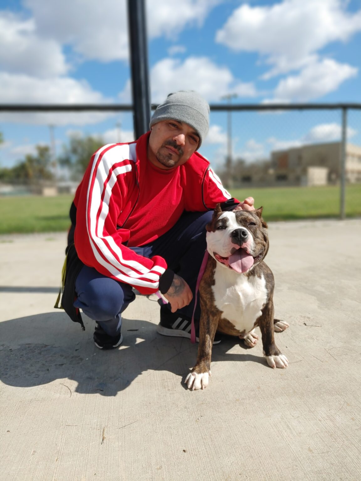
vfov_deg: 67.3
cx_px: 180
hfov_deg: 53.1
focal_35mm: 26
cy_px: 240
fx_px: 362
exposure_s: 1/1266
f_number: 1.8
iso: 50
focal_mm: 4.81
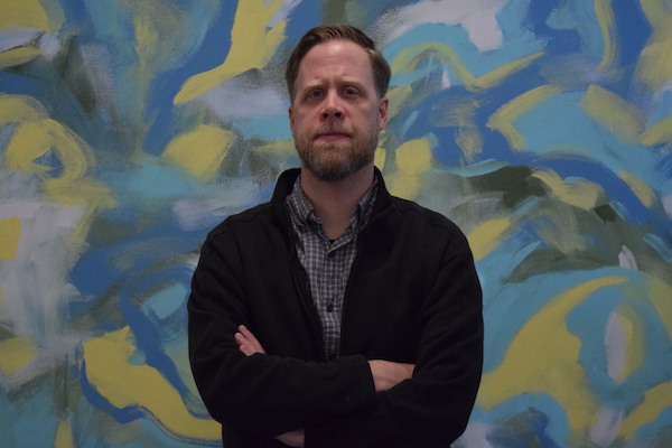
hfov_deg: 35.1
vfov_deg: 23.8
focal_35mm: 57
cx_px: 336
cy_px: 224
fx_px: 1064
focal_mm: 38
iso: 3200
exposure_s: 1/500
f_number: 4.8
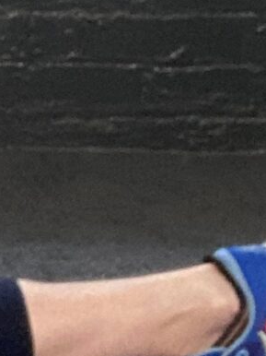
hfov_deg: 6.9
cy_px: -420
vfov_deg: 9.2
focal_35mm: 199
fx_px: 2041
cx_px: -475
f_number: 2.2
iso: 160
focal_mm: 2.71
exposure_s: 1/50
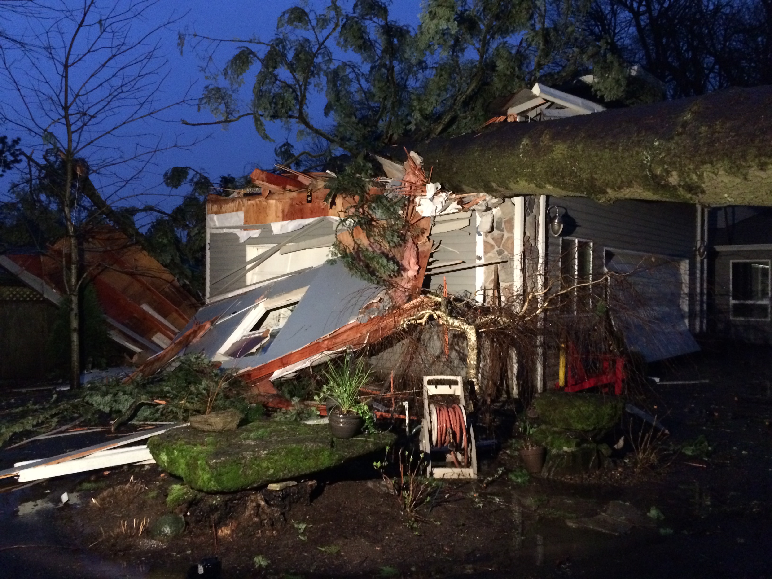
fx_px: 647
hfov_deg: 61.7
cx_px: 386
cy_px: 290
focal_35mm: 29
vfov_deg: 48.2
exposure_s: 1/15
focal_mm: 4.15
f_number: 2.2
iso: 400
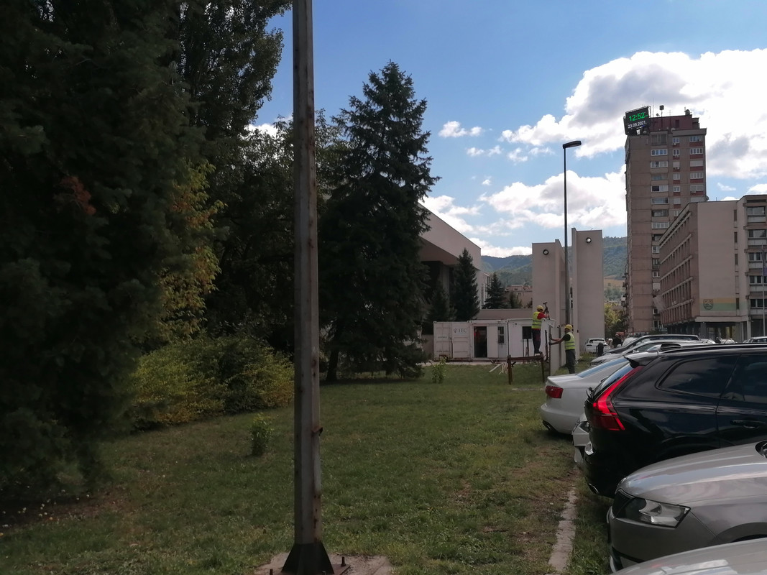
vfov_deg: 38.7
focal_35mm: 37
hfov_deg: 50.1
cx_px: 384
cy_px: 288
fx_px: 820
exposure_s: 1/1587
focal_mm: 4.75
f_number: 1.8
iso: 50
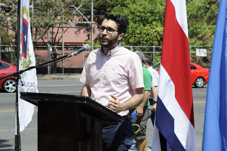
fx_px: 404
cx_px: 122
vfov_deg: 21.2
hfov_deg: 31.4
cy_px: 66
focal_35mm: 64
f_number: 8
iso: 125
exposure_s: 1/200
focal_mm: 55
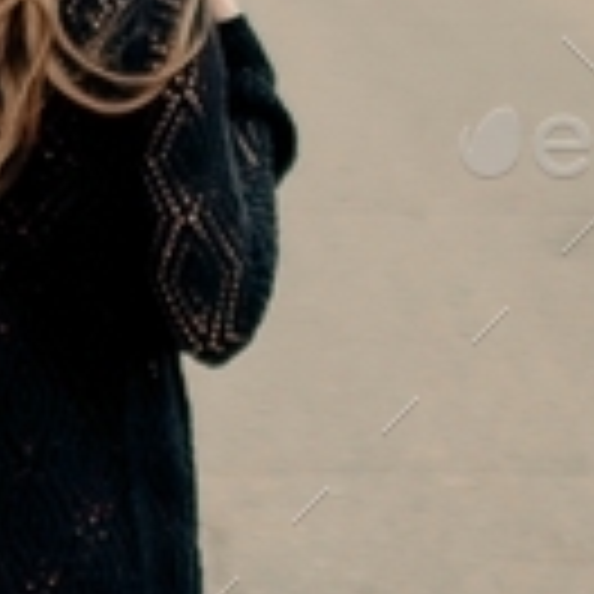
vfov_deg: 8.8
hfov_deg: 8.7
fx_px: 3863
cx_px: -27
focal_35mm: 199
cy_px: 106
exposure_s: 1/800
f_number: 1.4
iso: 125
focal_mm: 35
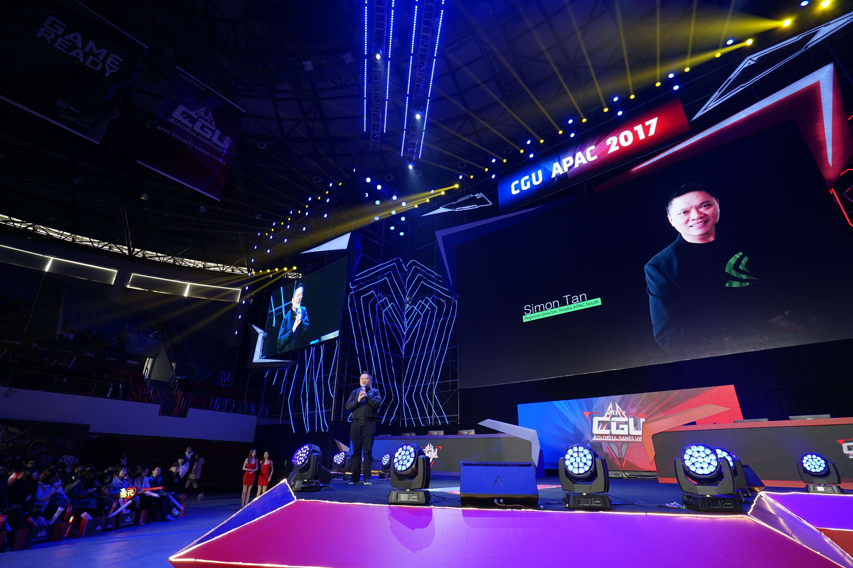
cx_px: 426
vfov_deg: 73.7
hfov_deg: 96.7
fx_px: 379
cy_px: 284
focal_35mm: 16
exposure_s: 1/100
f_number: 4.5
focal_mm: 16
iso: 640
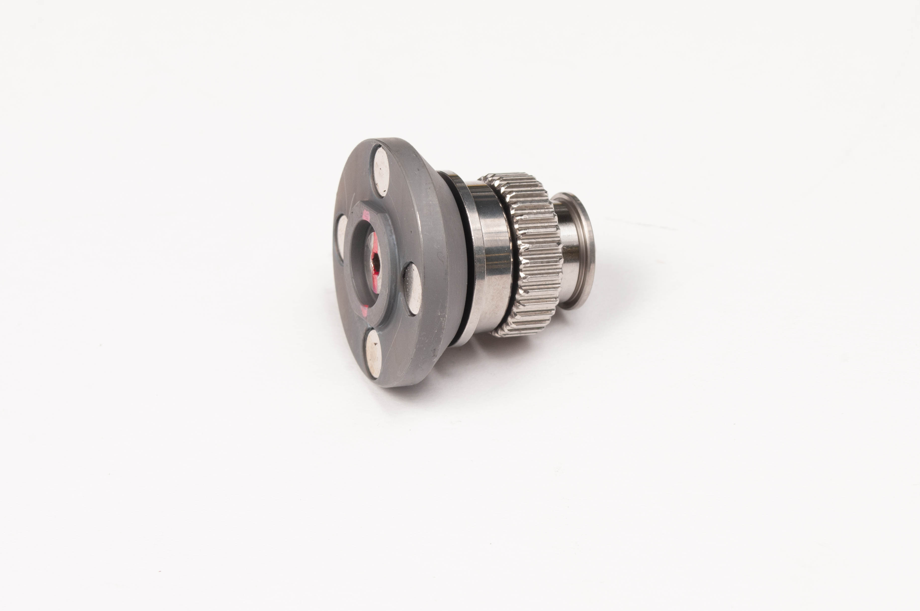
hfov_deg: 21.4
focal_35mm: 96
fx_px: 2440
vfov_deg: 14.3
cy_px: 277
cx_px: 474
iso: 200
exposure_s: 1/60
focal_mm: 55
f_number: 13
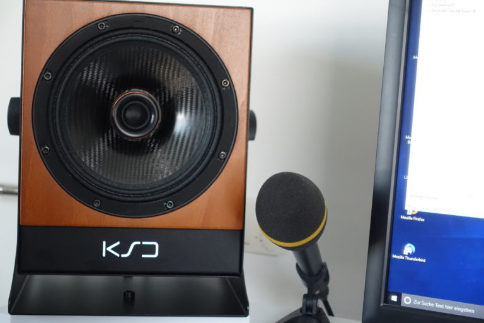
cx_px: 242
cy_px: 162
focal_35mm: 70
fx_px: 941
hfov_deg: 28.8
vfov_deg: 19.5
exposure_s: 1/30
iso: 800
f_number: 2.8
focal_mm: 25.7
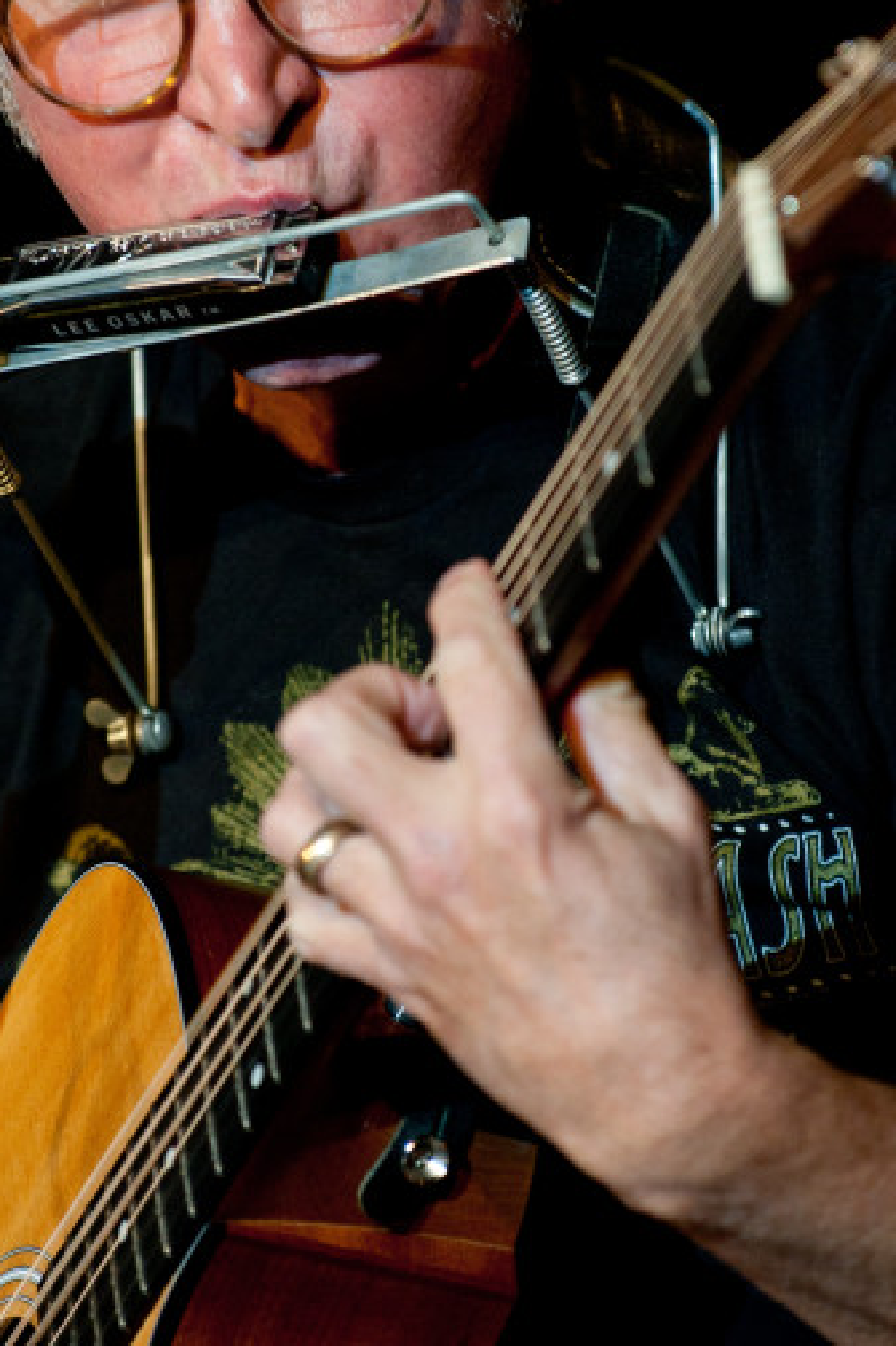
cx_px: 395
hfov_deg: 3.4
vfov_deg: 5.1
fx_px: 15204
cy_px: 618
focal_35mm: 407
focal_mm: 200
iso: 640
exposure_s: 1/160
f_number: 4
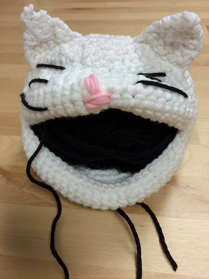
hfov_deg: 48.2
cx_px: 104
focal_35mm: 29
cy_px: 140
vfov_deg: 61.7
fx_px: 233
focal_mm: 4.15
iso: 40
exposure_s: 1/30
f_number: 2.2
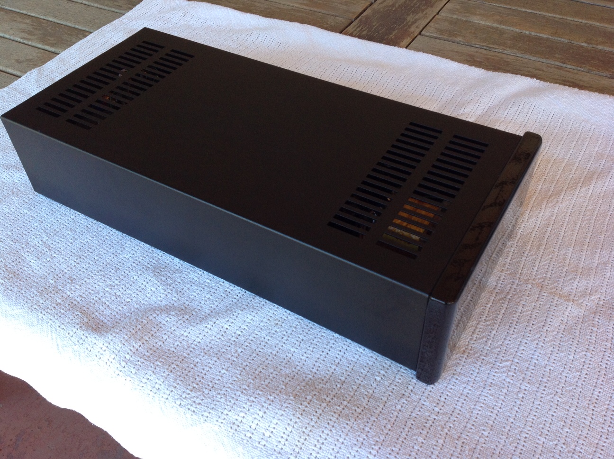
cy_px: 230
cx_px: 307
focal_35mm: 35
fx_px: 620
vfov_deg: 40.6
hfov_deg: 52.7
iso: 80
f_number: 2.4
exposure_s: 1/120
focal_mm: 4.28
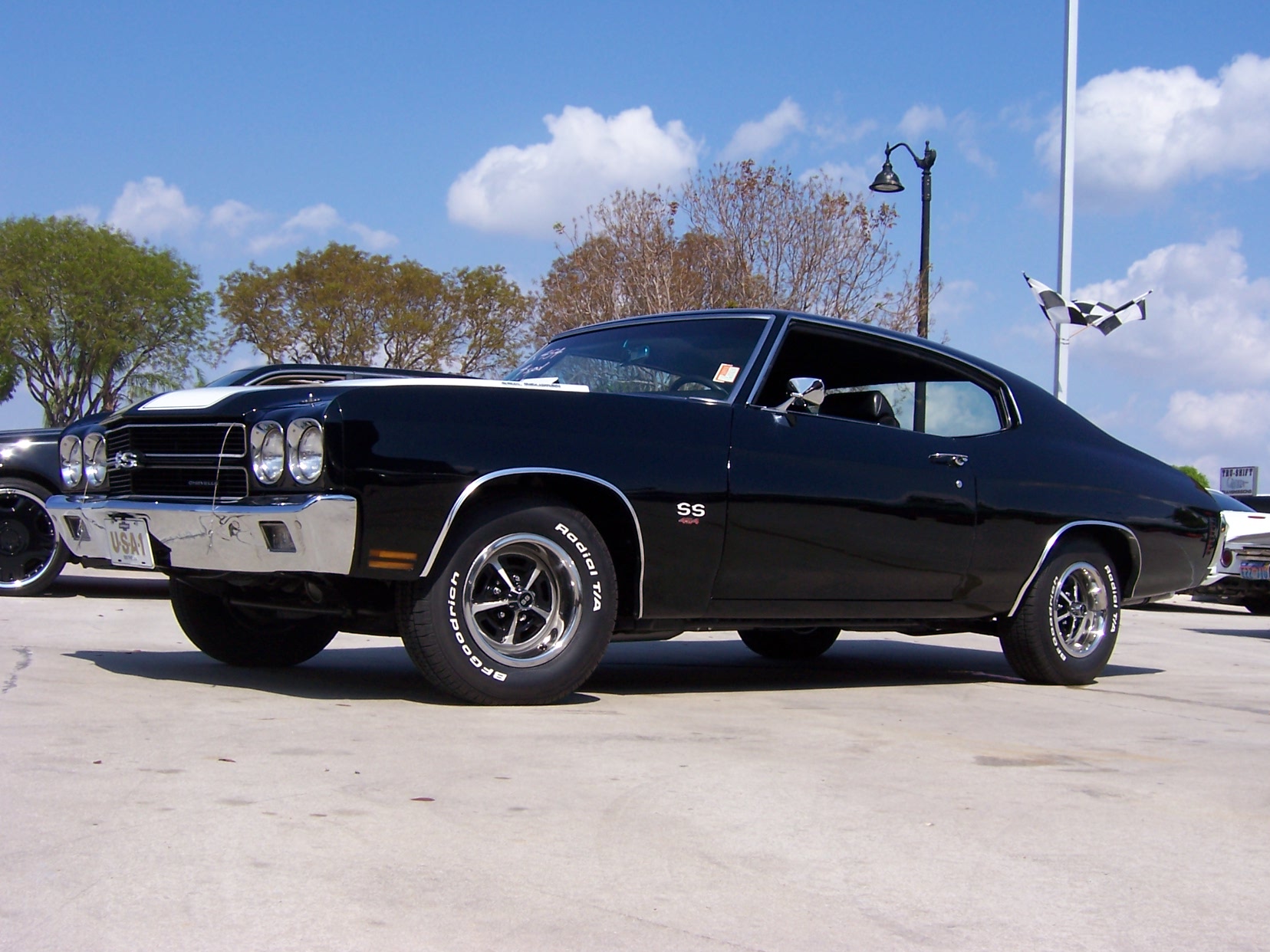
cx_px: 635
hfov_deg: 42.9
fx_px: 1614
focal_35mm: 44
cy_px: 476
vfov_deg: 32.9
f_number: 5.6
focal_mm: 7.3
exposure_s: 1/500
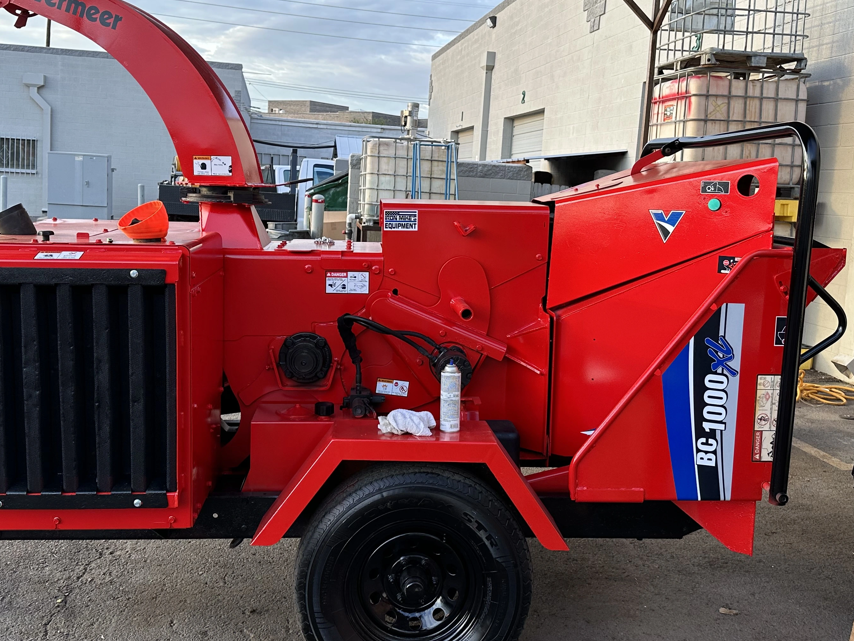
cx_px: 415
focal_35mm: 36
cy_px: 282
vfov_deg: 39.6
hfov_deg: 51.3
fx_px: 888
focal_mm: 6.86
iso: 64
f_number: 1.78
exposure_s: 1/233
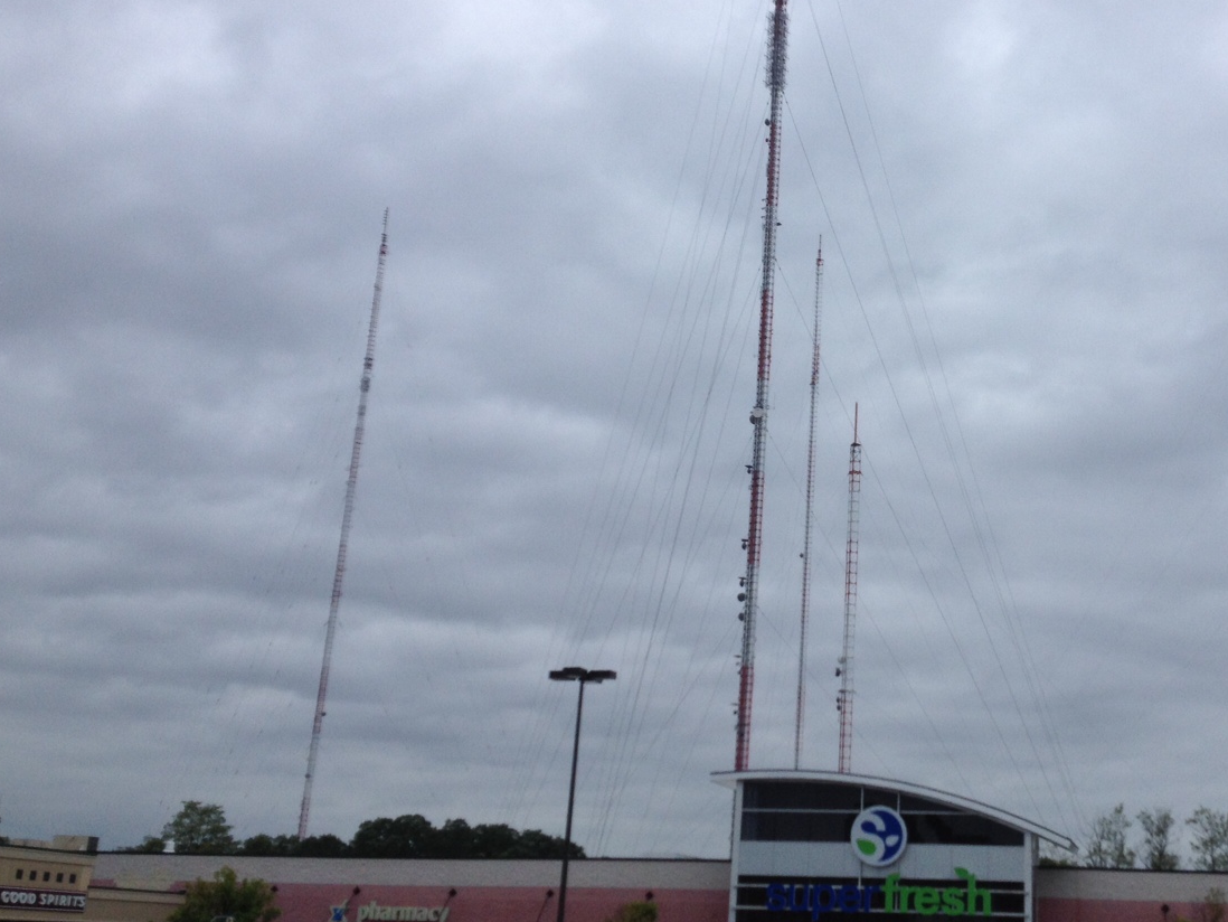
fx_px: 1845
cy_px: 354
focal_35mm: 52
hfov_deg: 36.3
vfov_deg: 28.0
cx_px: 847
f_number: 2.4
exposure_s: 1/516
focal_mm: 4.28
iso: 50
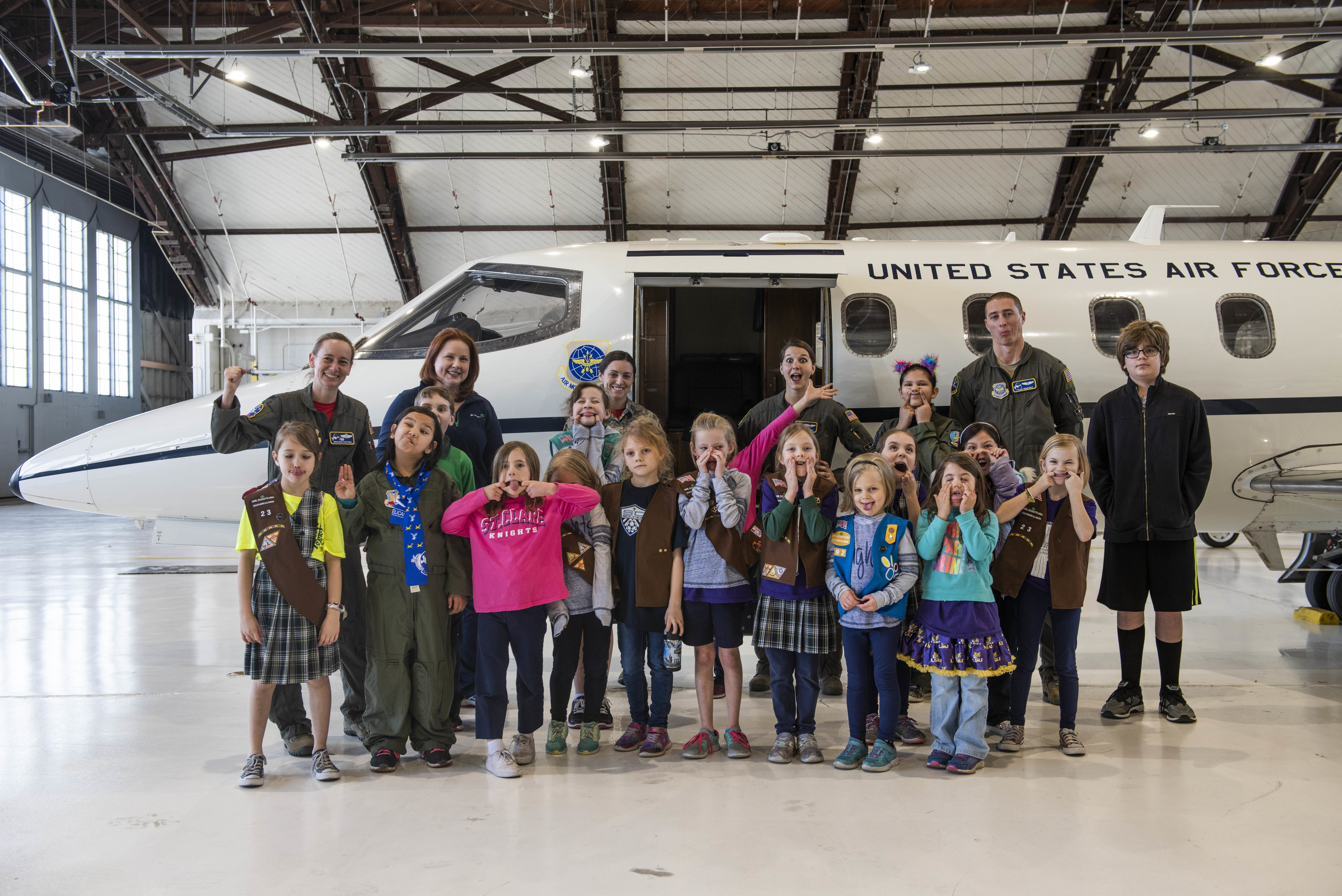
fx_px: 1417
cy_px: 448
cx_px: 671
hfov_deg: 50.7
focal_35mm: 38
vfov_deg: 35.1
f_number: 5
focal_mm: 38
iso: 500
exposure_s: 1/100
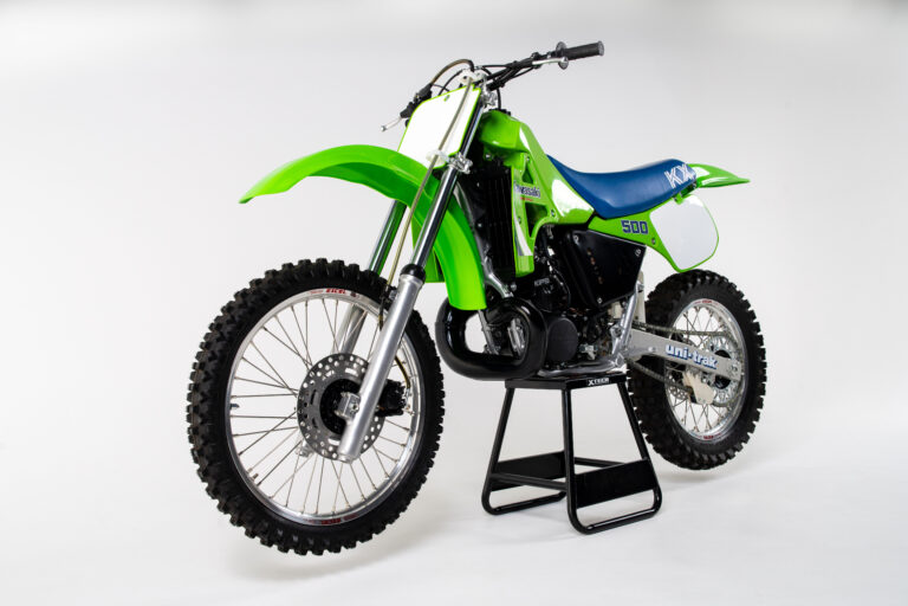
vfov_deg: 38.9
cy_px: 303
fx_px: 857
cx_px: 454
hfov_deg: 55.8
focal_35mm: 34
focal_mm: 34
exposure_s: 1/200
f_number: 10
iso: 200
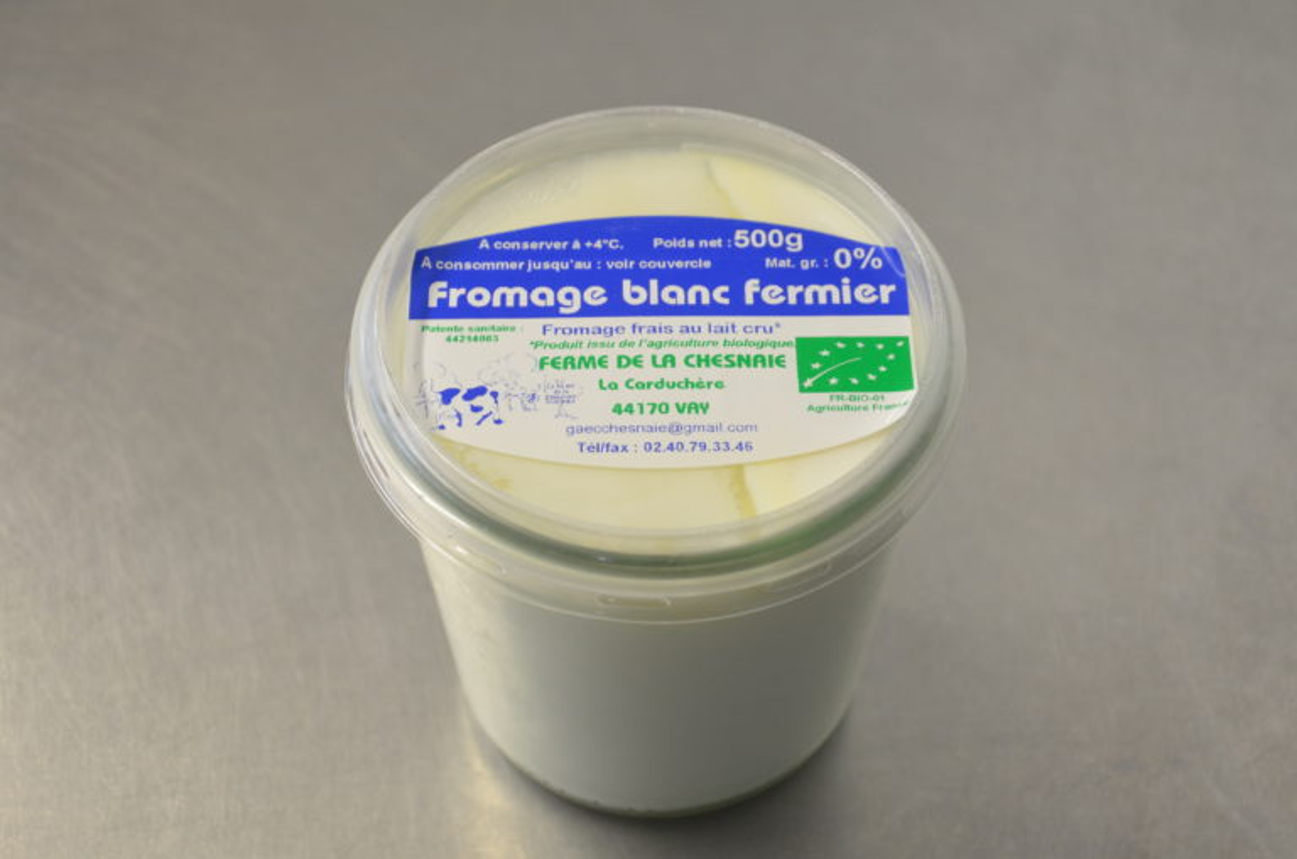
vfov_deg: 18.1
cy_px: 430
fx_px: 2697
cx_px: 648
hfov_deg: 27.0
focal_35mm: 75
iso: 800
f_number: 5.6
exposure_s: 1/60
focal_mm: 50
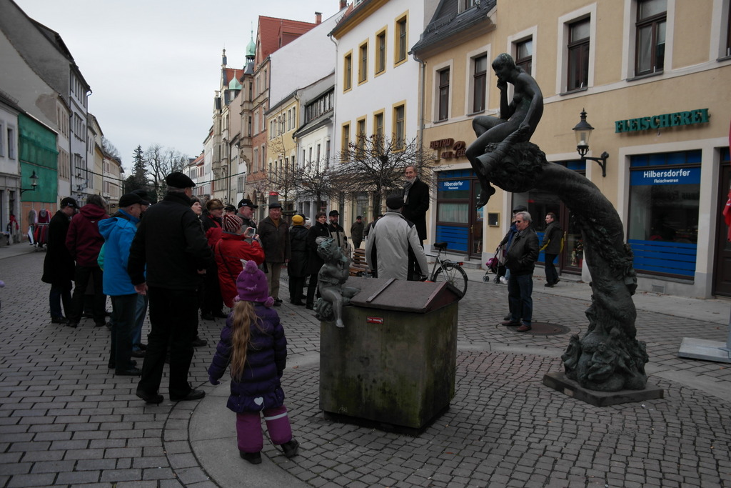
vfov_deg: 47.9
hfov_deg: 67.4
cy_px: 244
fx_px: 548
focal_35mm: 27
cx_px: 366
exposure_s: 1/200
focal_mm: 18
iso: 200
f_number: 4
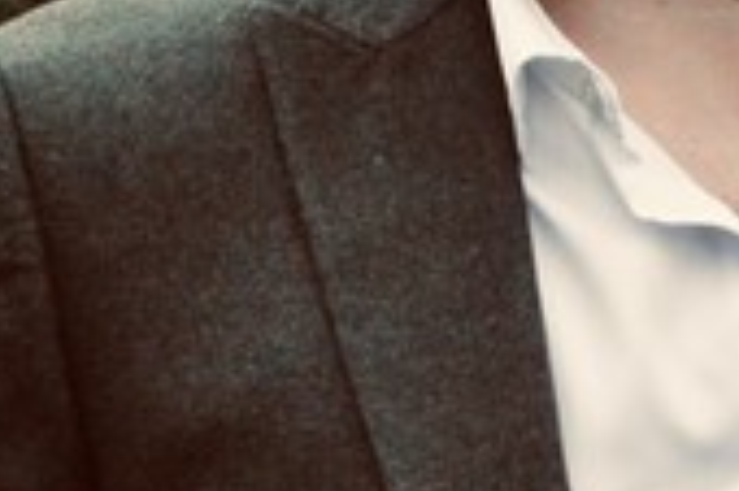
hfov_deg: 6.2
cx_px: 1056
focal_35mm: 331
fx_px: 6788
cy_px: 65
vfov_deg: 4.1
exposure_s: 1/4000
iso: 6400
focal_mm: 52
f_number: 8
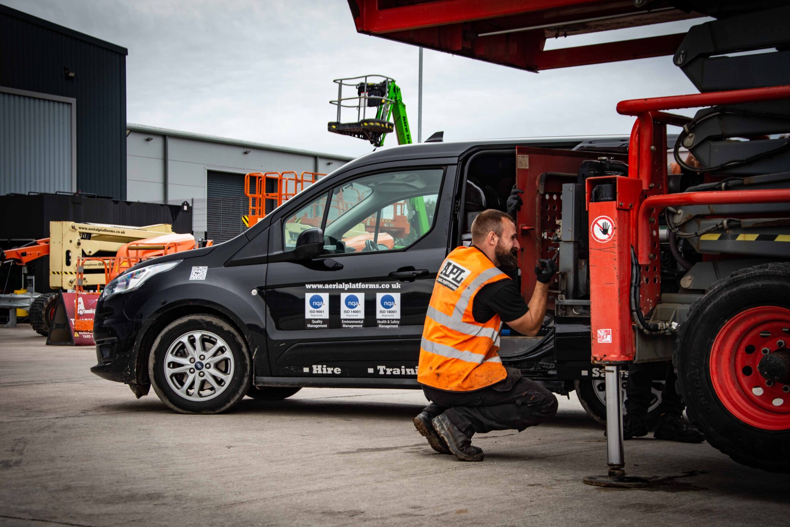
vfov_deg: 21.9
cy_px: 268
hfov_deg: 32.4
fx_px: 1360
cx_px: 389
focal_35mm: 62
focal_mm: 40
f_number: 5.6
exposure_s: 1/125
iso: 250
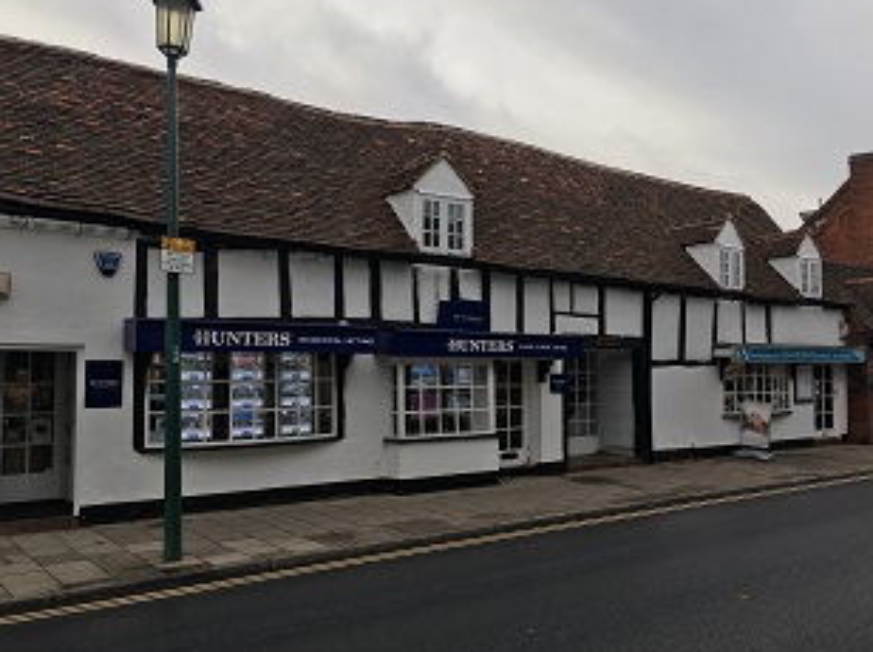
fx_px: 831
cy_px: 337
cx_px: 490
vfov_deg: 42.8
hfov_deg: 55.3
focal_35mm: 33
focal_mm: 4.15
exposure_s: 1/463
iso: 25
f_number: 2.2
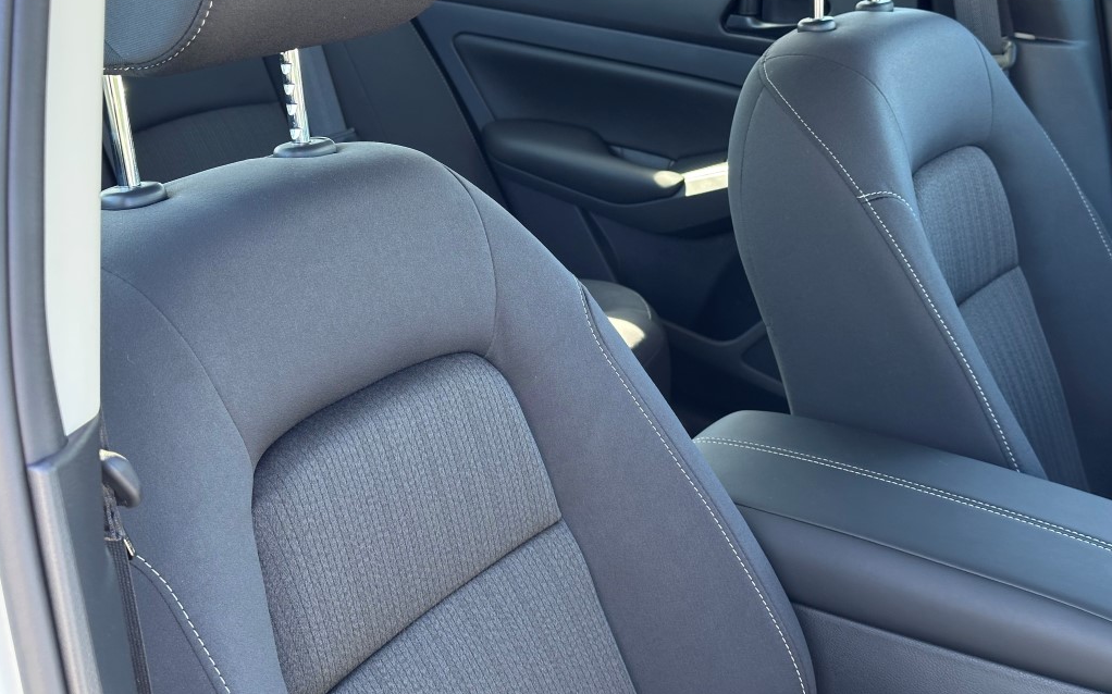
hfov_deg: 39.6
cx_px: 556
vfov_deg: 25.3
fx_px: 1545
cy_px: 280
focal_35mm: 51
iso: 80
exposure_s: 1/102
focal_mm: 6.86
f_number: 1.78
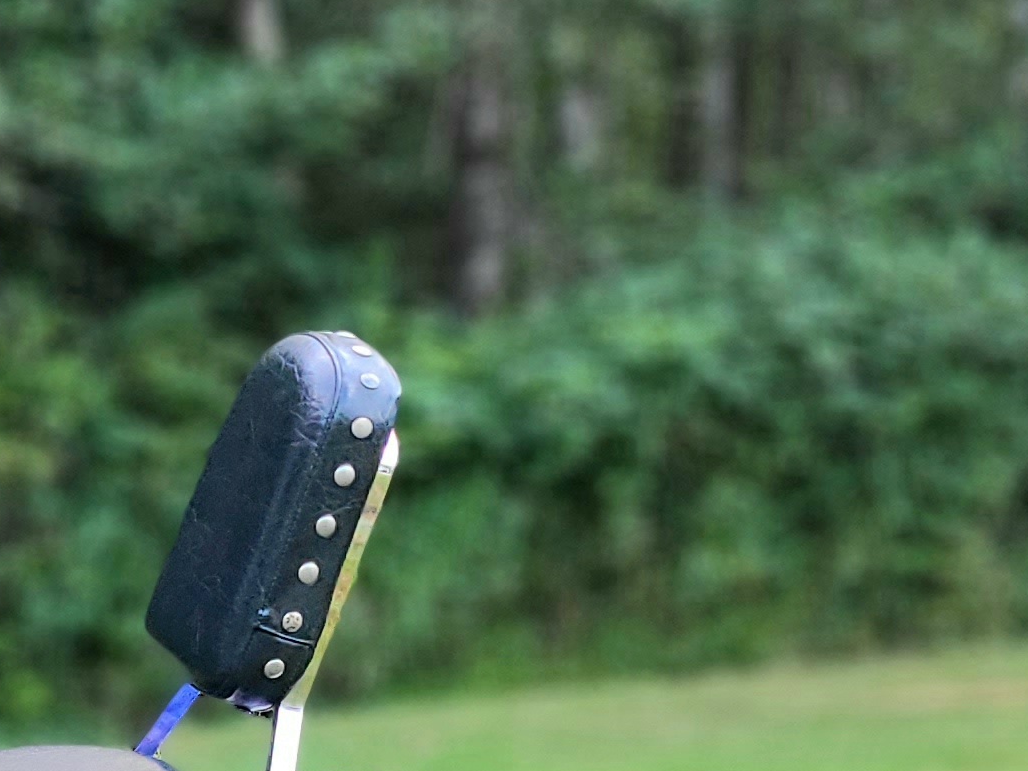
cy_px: 1218
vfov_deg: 13.5
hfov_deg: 16.1
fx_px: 3029
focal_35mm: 102
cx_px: -847
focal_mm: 5.4
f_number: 1.8
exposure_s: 1/119
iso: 125
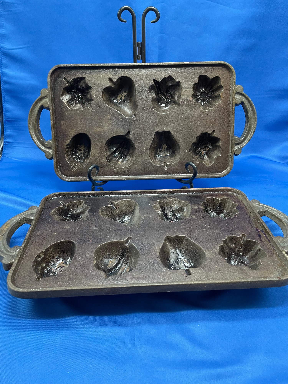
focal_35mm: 26
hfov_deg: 53.1
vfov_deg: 67.3
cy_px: 192
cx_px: 144
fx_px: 288
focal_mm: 4.2
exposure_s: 1/60
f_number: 1.6
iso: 200
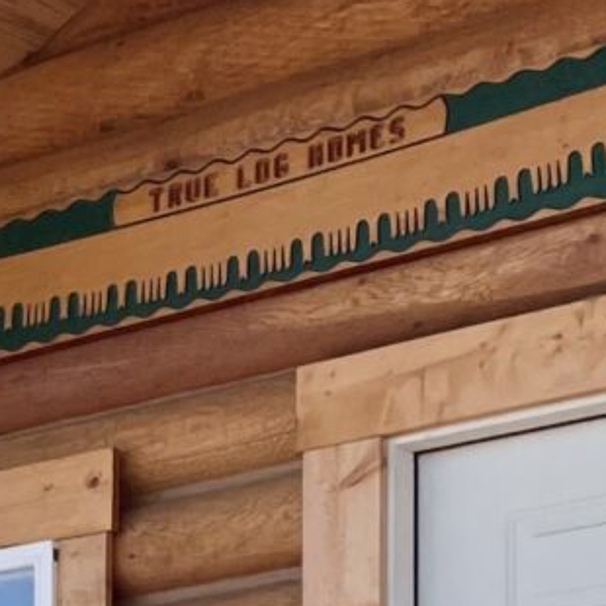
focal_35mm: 152
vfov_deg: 10.6
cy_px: 1179
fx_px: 3011
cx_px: -368
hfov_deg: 11.0
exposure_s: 1/1618
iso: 32
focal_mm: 4.2
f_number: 1.6
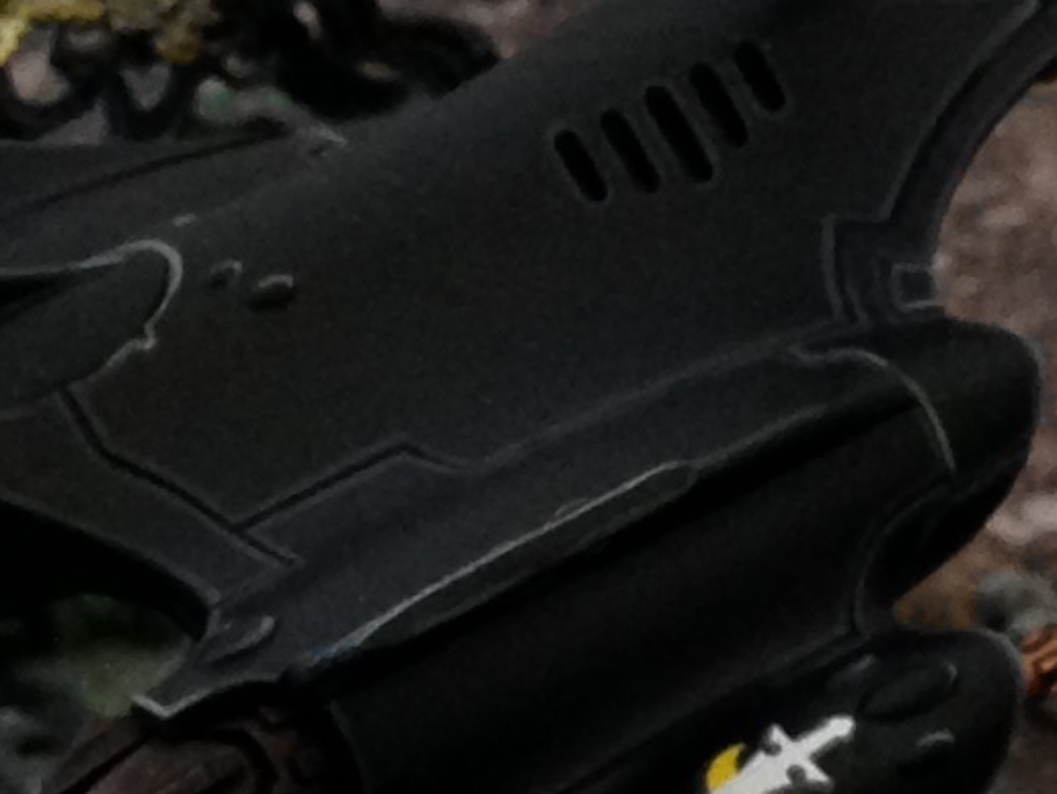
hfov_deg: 9.3
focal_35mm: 209
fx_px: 6386
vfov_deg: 6.7
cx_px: 1234
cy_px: 1918
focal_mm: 4.12
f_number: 2.4
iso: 160
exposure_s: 1/20
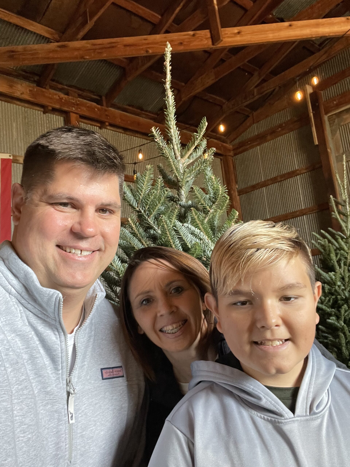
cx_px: 175
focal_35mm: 30
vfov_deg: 60.0
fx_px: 404
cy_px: 234
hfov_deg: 46.8
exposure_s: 1/60
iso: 200
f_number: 2.2
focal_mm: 2.71
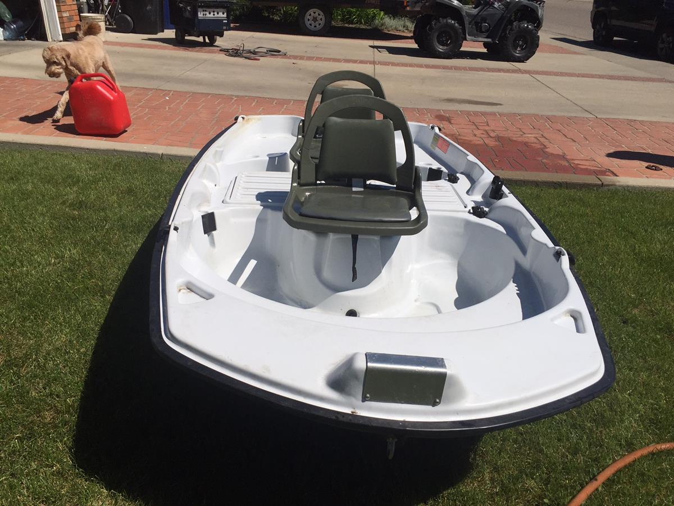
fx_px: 565
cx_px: 337
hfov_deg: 61.7
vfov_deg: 48.2
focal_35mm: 29
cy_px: 253
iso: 32
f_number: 2.2
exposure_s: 1/7937
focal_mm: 4.15
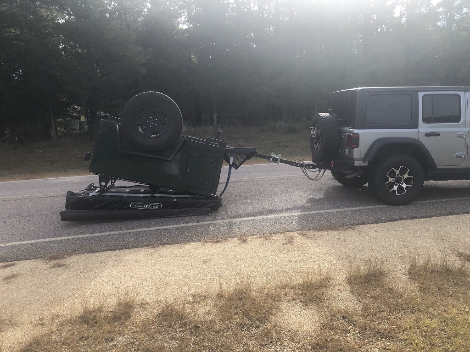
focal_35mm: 28
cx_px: 235
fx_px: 380
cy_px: 176
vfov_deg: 49.7
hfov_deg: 63.4
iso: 20
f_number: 1.8
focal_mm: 3.99
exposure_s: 1/889
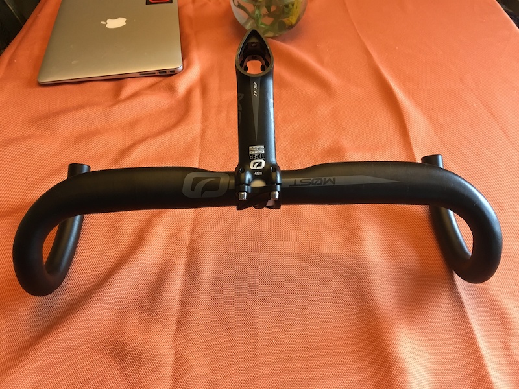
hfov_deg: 61.7
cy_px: 194
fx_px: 435
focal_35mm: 29
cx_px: 260
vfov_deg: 48.2
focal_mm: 4.15
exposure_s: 1/30
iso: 125
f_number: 2.2
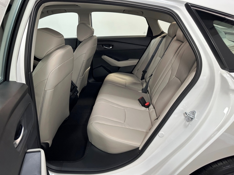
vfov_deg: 56.8
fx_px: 162
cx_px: 117
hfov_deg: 71.6
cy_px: 88
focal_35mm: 24
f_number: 1.78
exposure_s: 1/60
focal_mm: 6.86
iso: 400
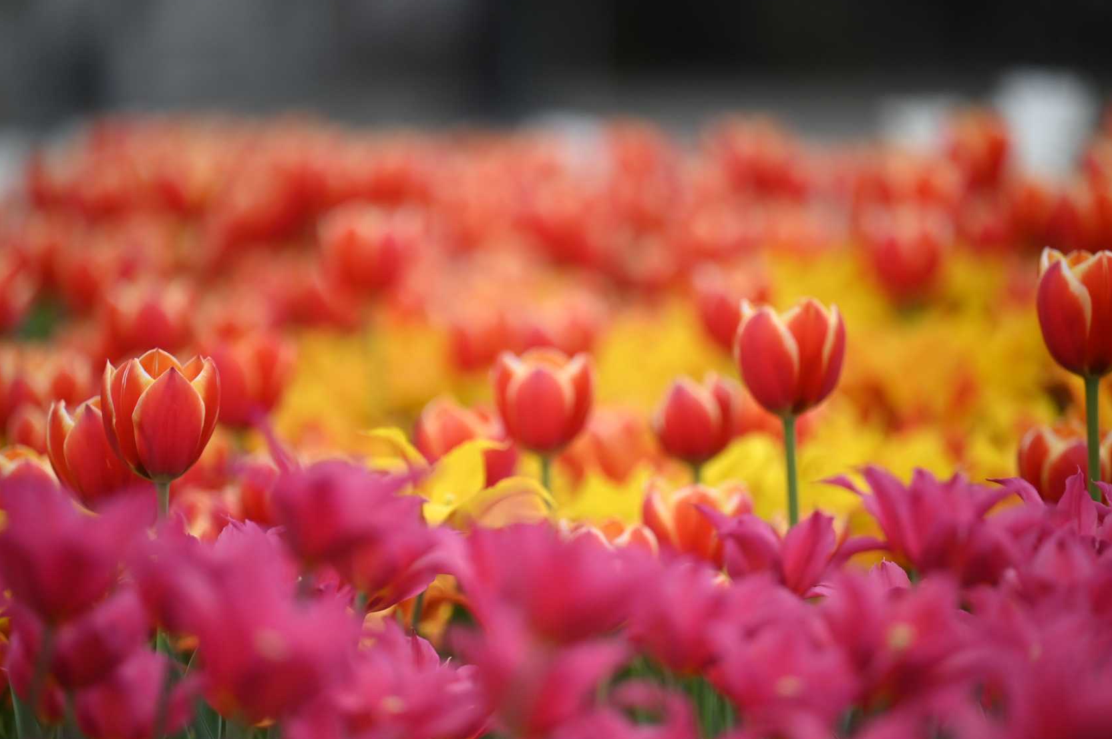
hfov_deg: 8.4
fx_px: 7592
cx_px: 543
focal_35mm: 246
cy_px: 423
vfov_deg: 5.6
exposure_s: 1/8000
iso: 800
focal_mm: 200
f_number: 2.8
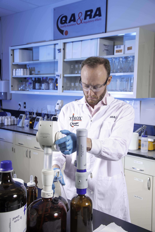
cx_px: 78
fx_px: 284
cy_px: 116
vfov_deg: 44.5
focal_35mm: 44
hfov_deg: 30.5
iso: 200
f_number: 7.1
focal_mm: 44
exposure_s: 1/125
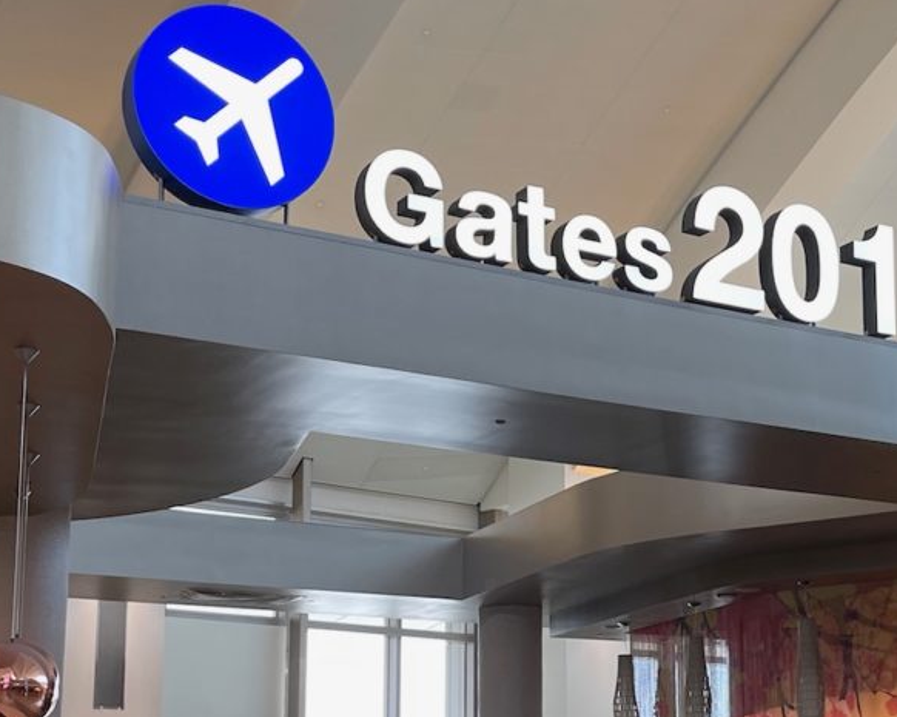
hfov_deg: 28.1
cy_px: 554
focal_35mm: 67
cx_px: 621
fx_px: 1778
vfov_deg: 22.5
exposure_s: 1/120
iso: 80
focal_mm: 5.1
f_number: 1.6
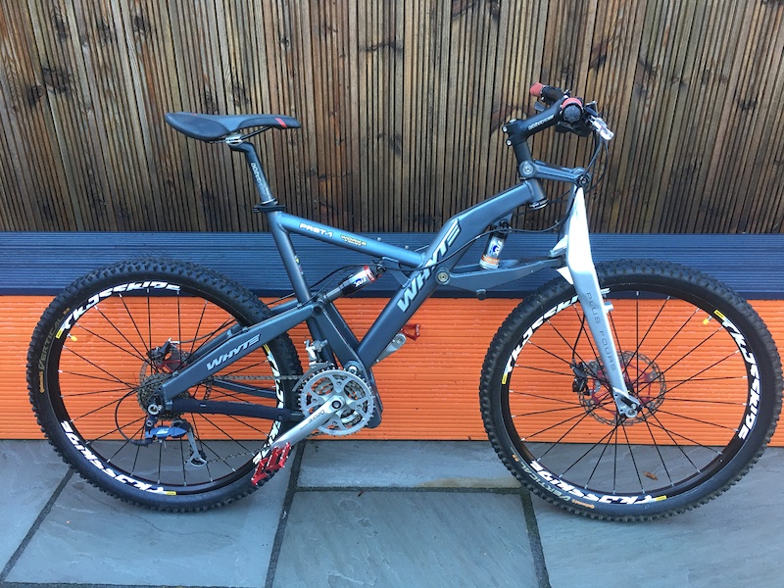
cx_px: 392
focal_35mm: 29
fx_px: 657
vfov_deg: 48.2
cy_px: 294
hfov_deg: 61.7
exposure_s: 1/33
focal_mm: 4.15
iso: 40
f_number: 2.2
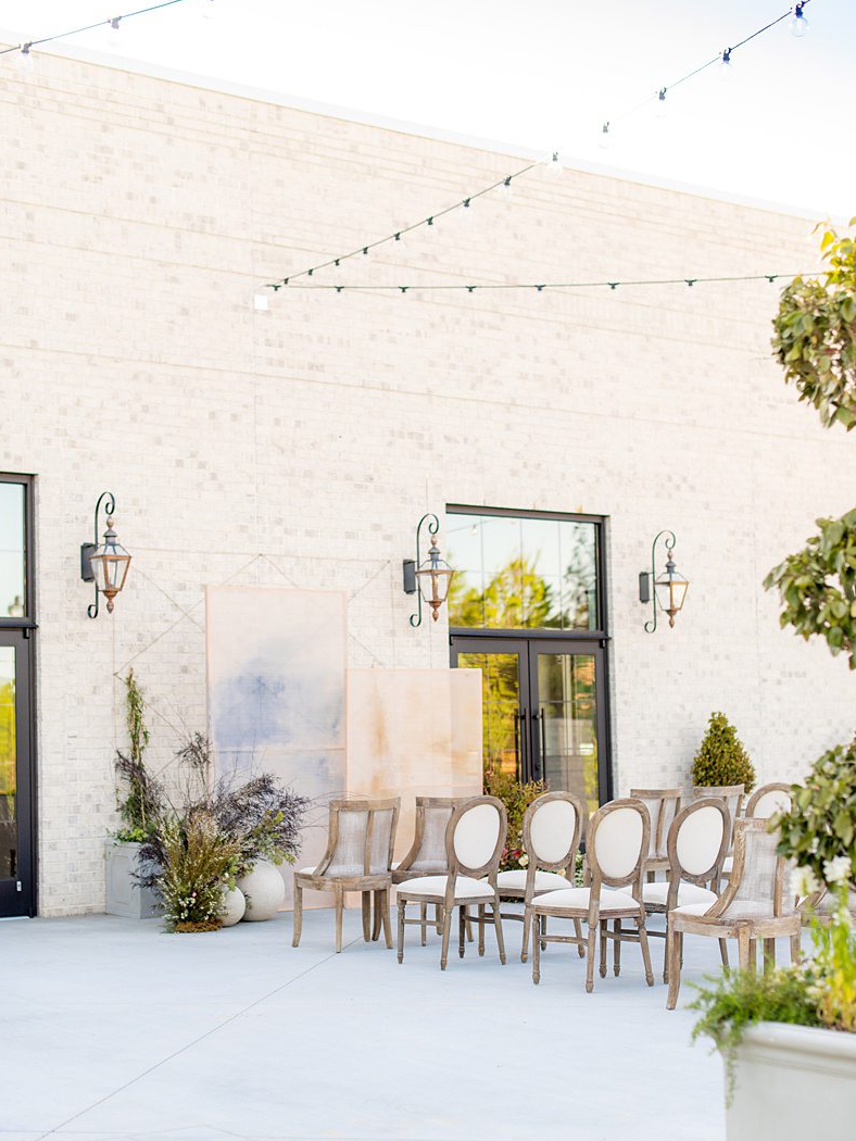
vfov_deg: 34.9
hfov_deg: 26.6
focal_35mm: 55
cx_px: 424
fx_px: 1813
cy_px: 643
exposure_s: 1/1000
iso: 250
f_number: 2.8
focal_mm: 50
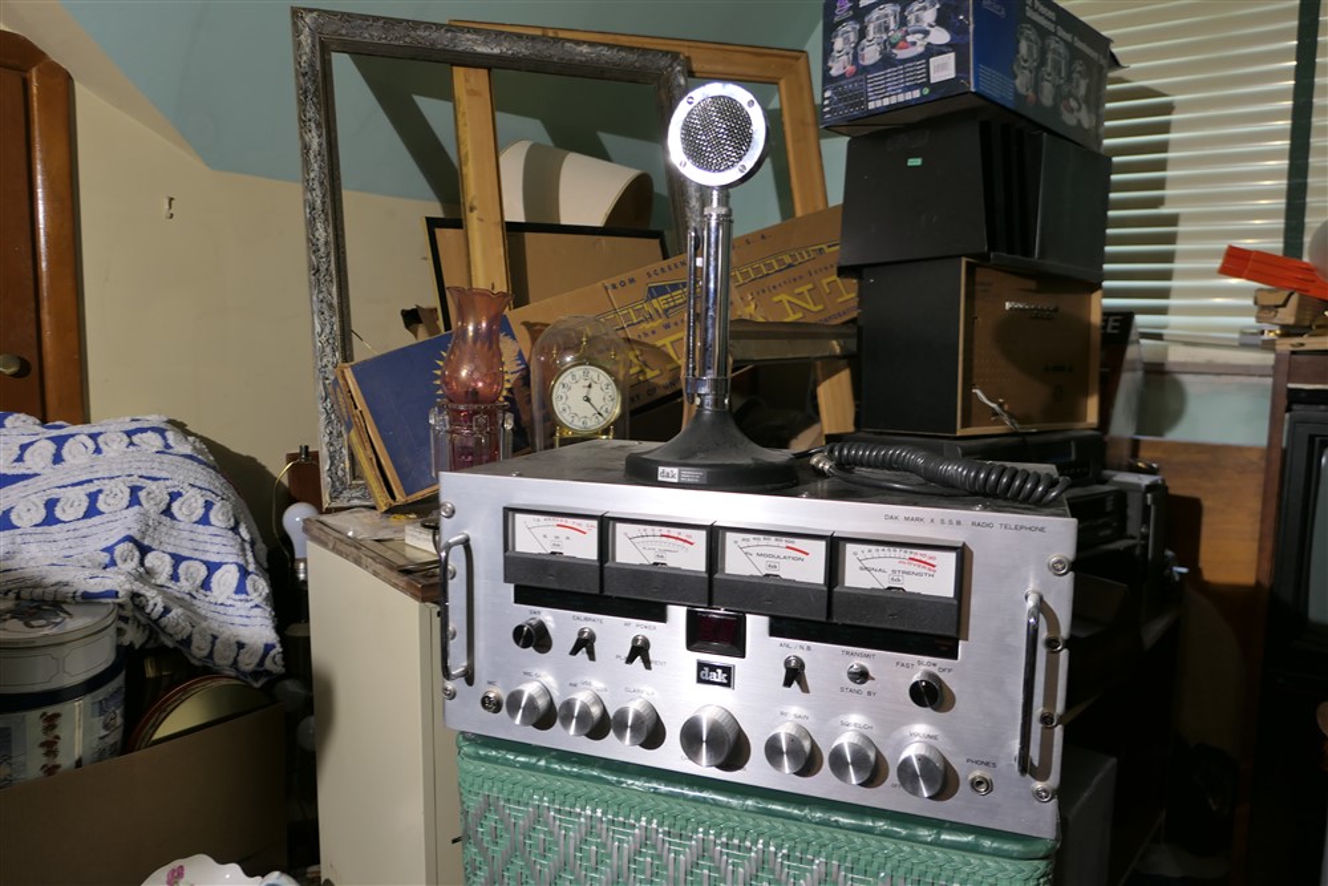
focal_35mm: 24
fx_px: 885
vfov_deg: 53.1
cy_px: 443
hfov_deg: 73.7
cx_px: 664
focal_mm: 8.8
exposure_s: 1/100
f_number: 1.8
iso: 125
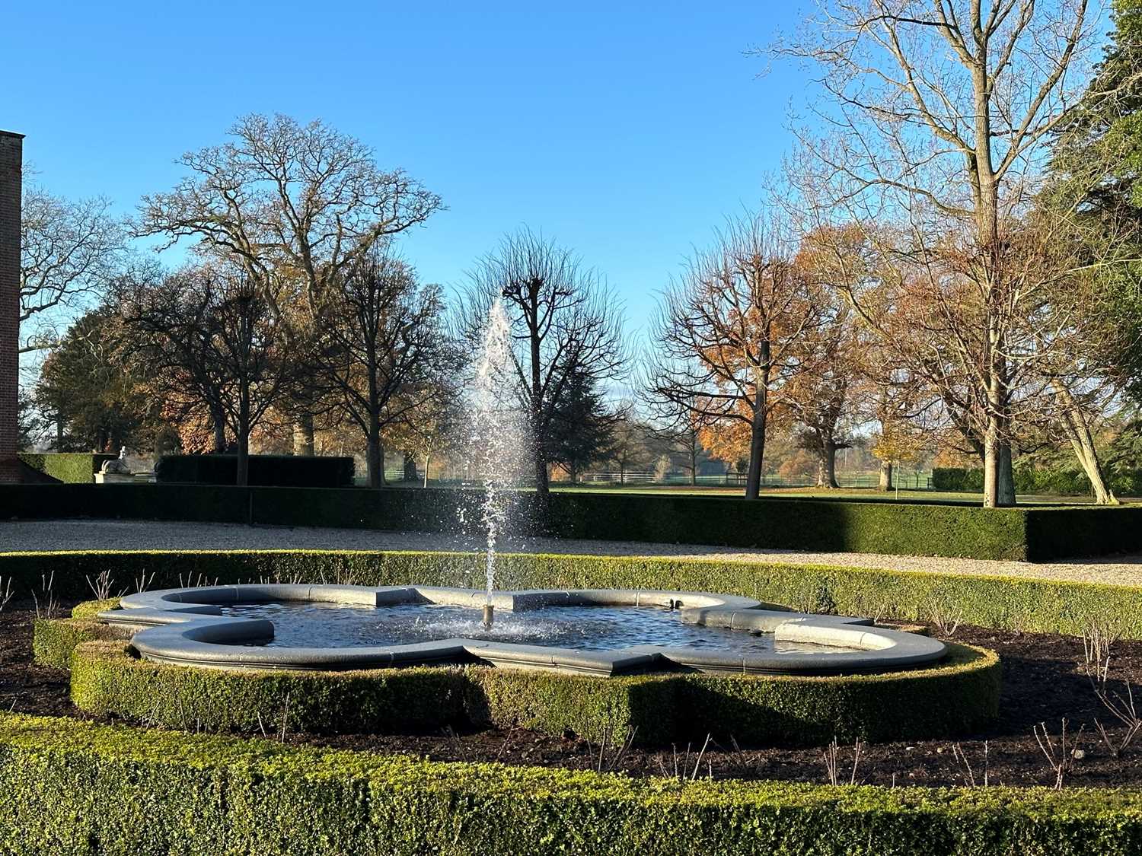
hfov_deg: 39.7
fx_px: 1584
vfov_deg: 30.3
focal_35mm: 48
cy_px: 428
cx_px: 571
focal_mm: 6.86
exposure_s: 1/1639
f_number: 1.78
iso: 64
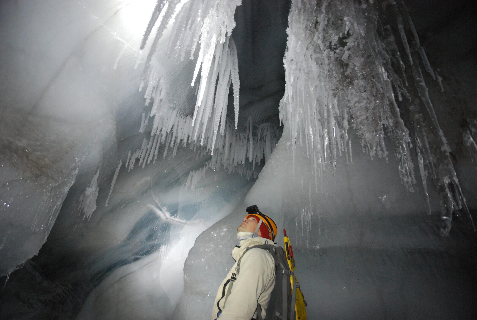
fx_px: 318
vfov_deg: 53.3
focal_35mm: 24
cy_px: 160
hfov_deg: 73.7
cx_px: 238
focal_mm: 16
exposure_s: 1/25
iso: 1600
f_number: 3.5
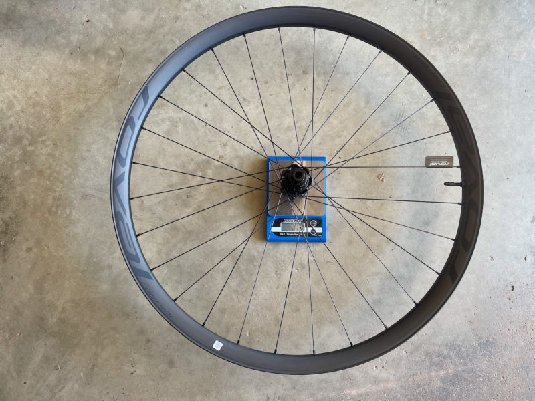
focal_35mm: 26
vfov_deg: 53.1
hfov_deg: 67.3
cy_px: 200
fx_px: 402
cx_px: 268
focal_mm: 5.1
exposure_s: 1/120
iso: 50
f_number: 1.6
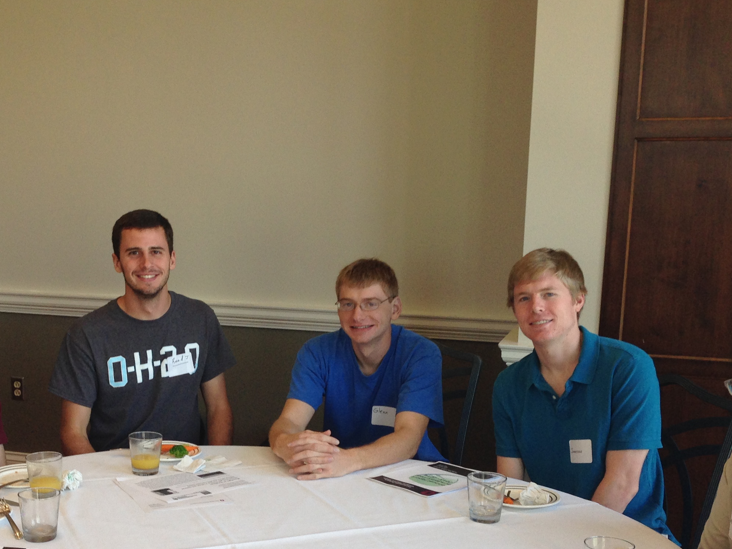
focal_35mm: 54
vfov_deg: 26.7
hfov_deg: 35.3
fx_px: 1142
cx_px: 253
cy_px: 397
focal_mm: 4.12
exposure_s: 1/120
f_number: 2.4
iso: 80
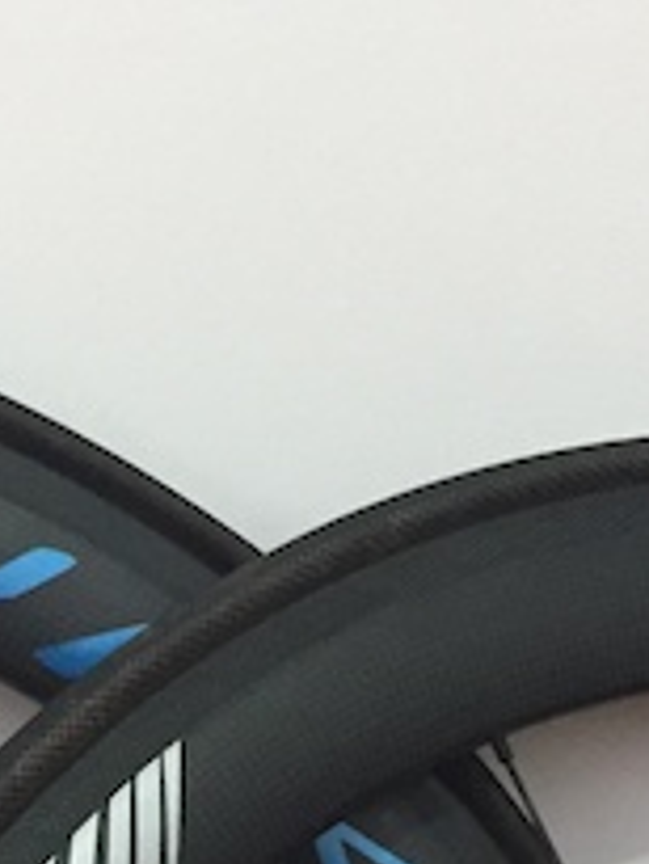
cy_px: 1344
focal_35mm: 113
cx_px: 148
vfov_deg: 15.8
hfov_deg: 13.1
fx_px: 2822
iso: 250
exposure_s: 1/24
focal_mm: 4.15
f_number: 2.2
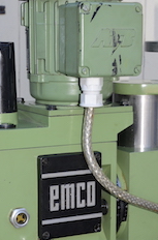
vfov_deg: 18.5
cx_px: 78
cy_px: 140
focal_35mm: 111
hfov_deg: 12.2
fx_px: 736
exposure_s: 1/60
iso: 640
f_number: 13
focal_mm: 42
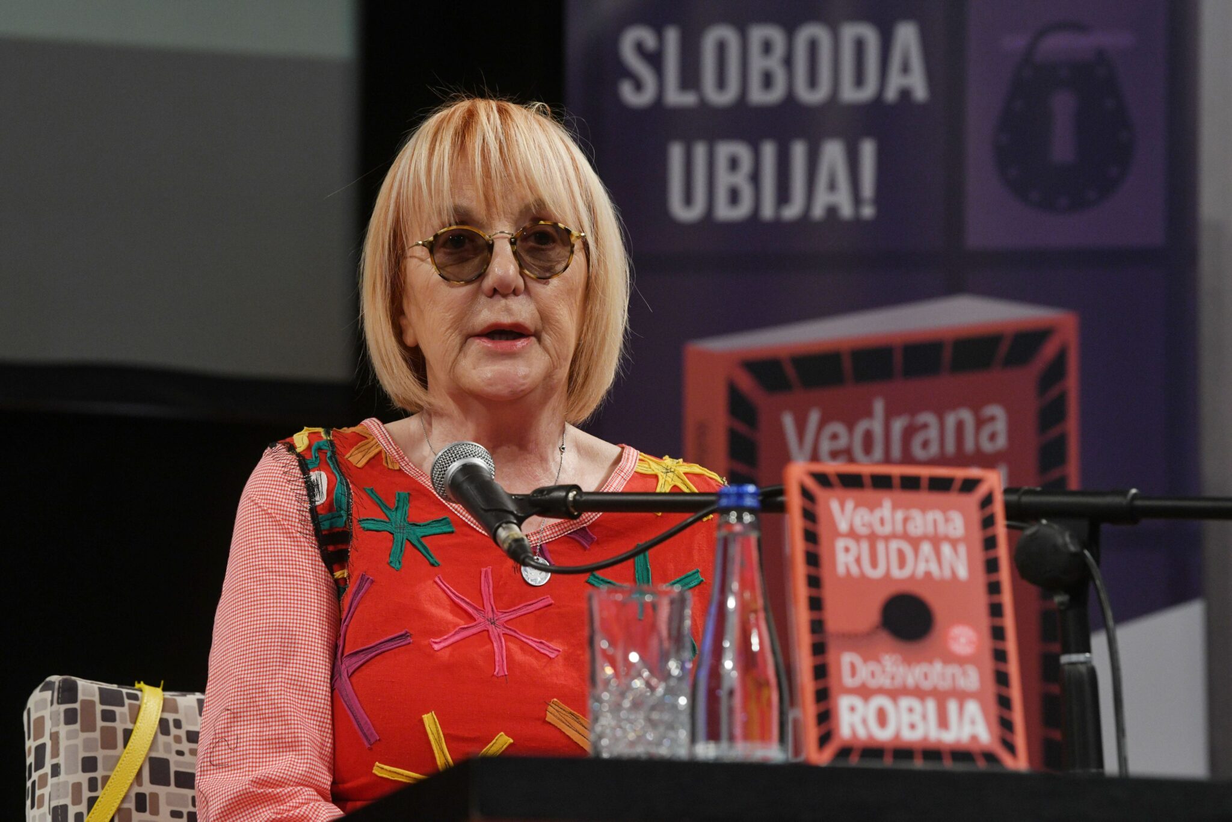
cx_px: 616
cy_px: 411
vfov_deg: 8.9
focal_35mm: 155
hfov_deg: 13.2
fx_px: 5305
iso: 2500
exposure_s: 1/60
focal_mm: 155
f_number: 6.3
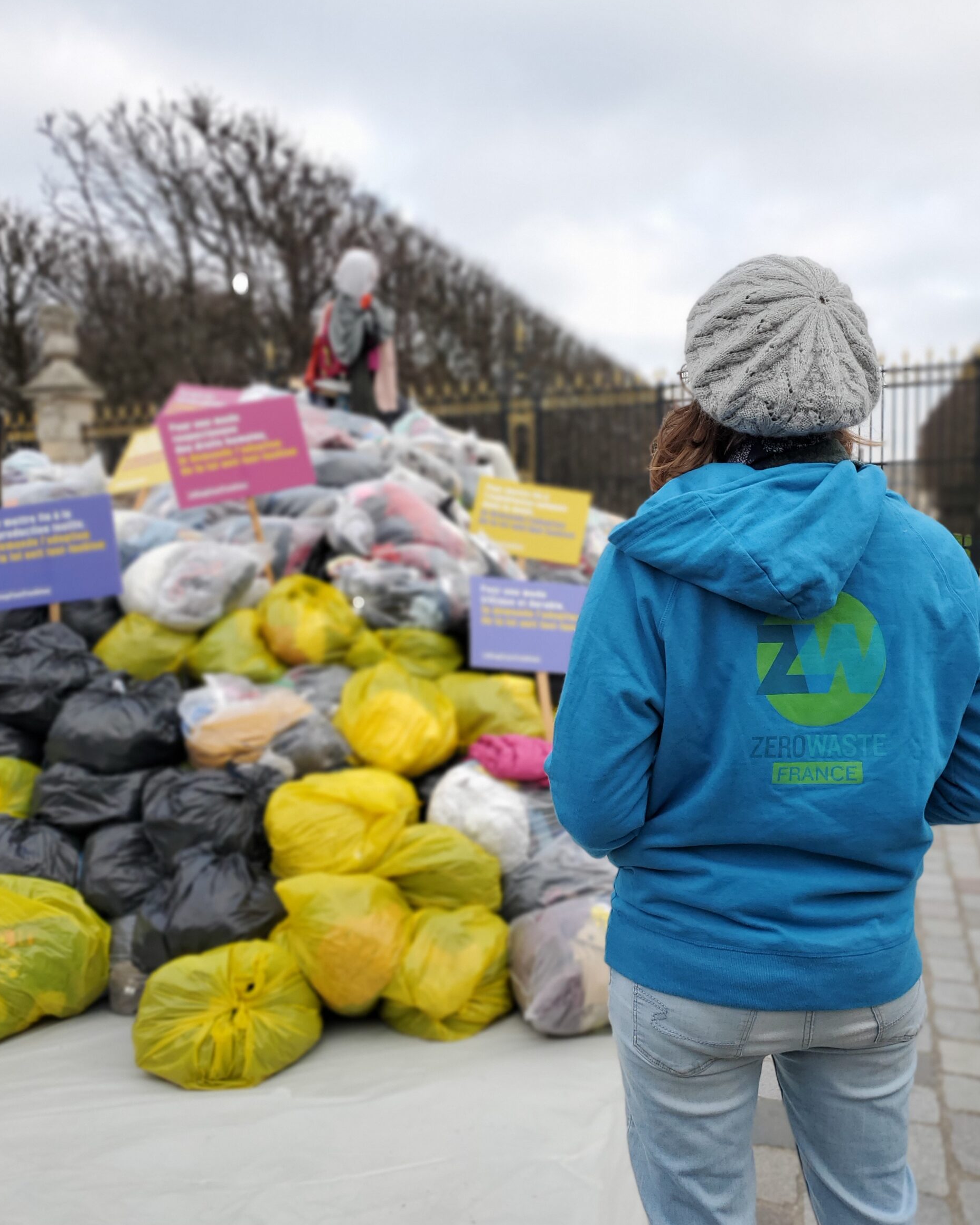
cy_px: 611
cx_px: 477
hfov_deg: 51.5
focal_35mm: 28
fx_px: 1015
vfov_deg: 62.2
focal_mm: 4.3
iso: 50
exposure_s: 1/809
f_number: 1.5
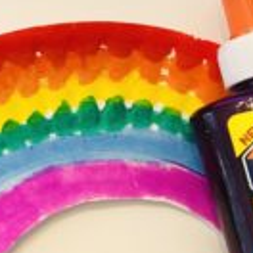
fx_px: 777
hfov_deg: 17.7
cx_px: -40
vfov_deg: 18.4
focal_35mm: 94
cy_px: 89
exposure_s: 1/15
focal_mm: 3.99
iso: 64
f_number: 1.8
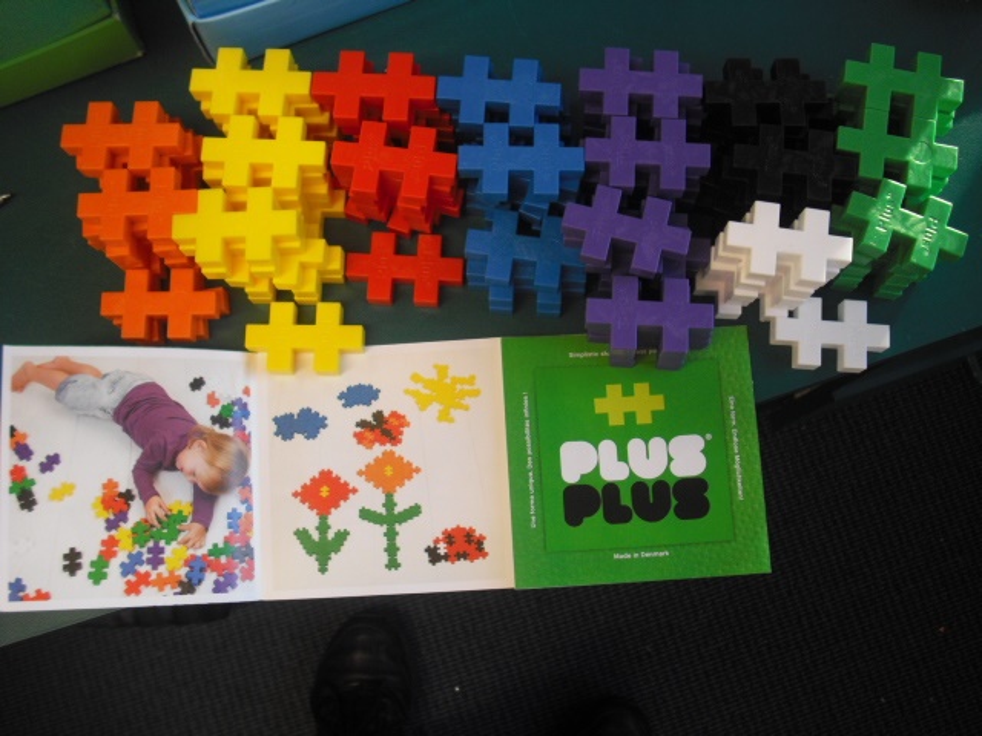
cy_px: 368
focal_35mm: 38
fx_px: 1078
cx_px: 491
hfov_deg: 49.0
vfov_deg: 37.7
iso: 100
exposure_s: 1/60
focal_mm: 6.2
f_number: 2.8
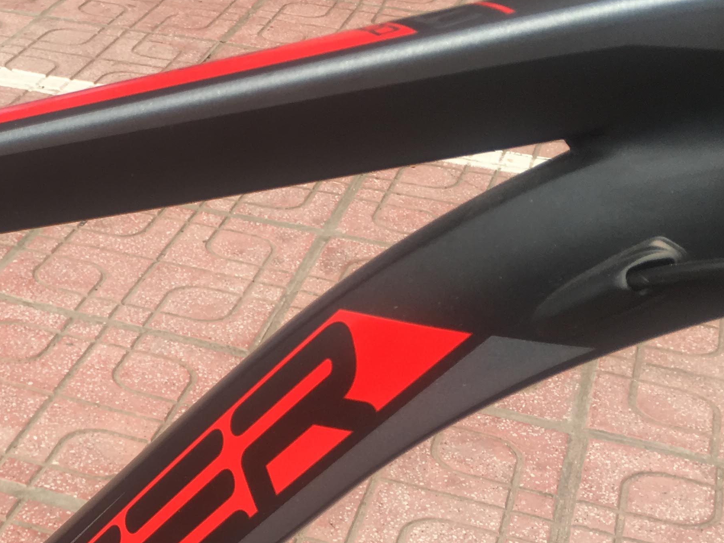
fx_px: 1359
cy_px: 456
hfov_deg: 28.4
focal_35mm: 65
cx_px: 37
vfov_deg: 22.2
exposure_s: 1/1374
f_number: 2.2
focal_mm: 4.15
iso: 25
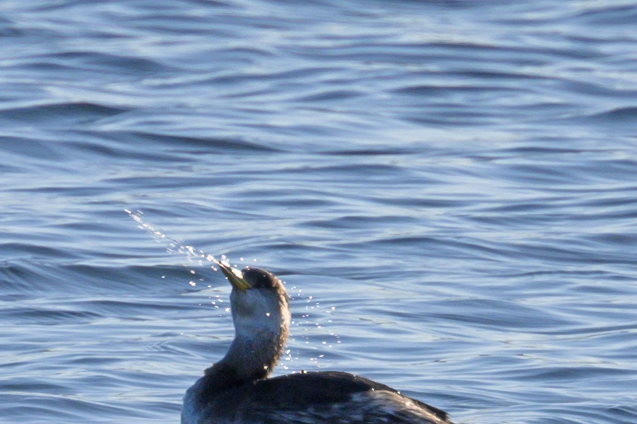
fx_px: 30344
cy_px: 342
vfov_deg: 0.8
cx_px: 242
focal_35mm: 1715
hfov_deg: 1.2
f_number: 8
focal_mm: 560
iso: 200
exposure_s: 1/800
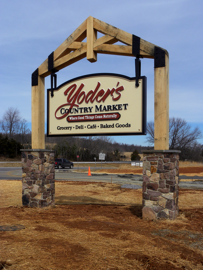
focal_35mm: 33
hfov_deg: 42.9
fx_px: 258
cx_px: 102
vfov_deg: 55.4
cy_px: 135
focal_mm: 5.9
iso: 64
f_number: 5.6
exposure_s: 1/373
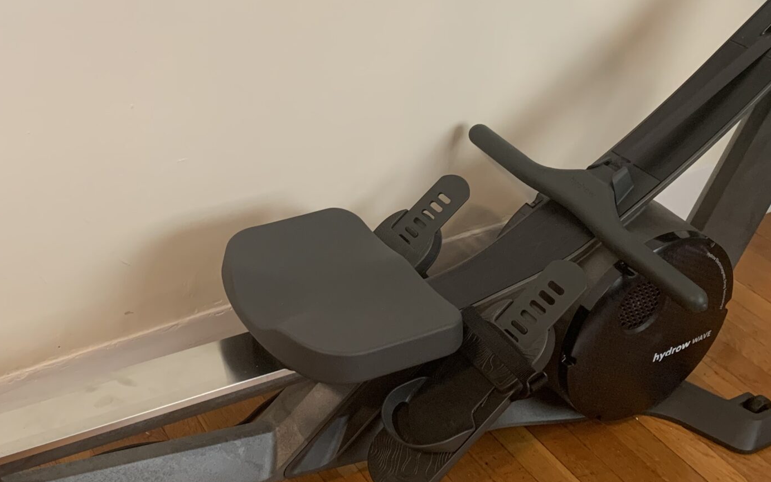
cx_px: 253
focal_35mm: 51
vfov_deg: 25.0
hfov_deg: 39.1
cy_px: 106
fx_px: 1072
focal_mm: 4.25
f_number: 1.8
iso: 400
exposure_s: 1/40
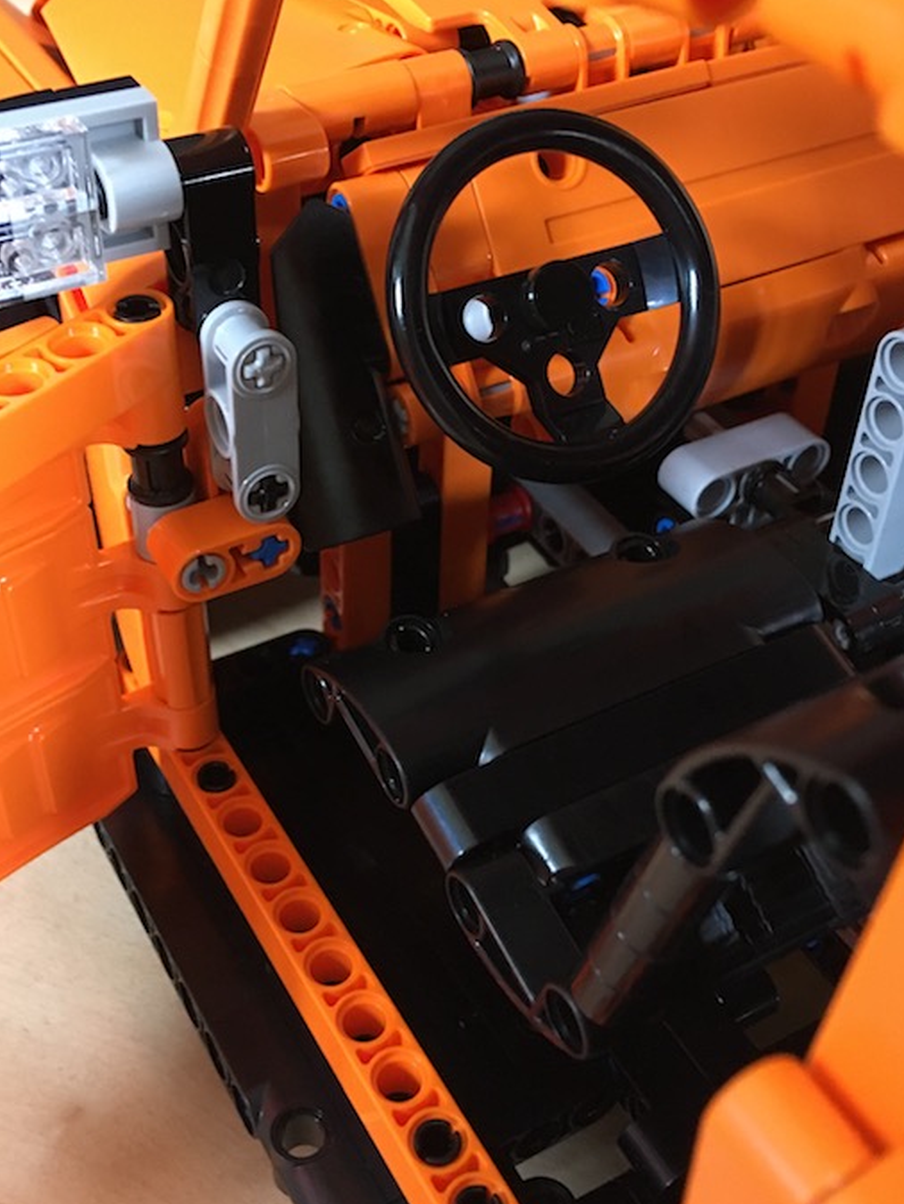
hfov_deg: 33.6
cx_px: 441
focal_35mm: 43
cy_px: 566
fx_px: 1496
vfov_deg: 43.8
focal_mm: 4.15
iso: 200
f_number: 2.2
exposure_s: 1/33
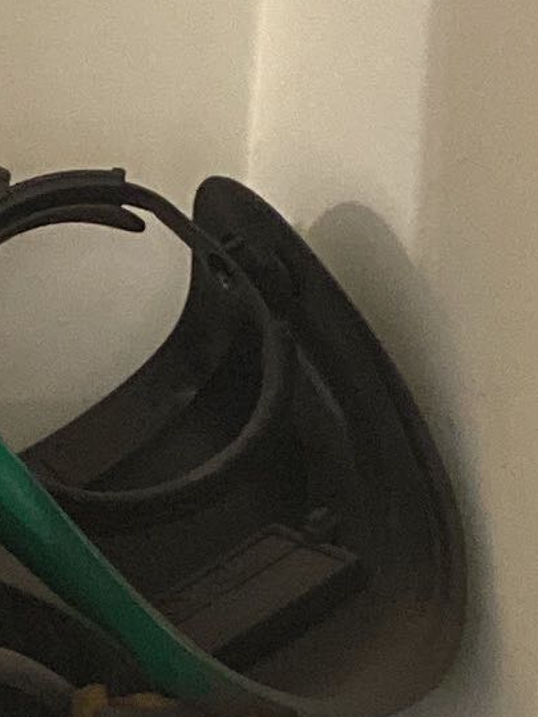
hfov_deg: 7.4
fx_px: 4020
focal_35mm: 194
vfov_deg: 10.1
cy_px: 778
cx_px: -442
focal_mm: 4.25
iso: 400
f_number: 1.8
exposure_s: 1/33
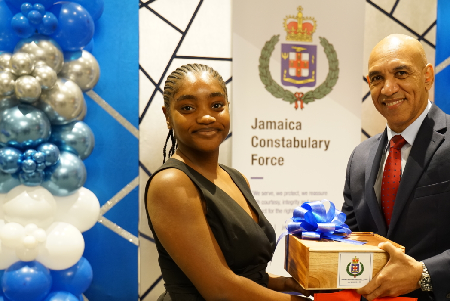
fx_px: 663
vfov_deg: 25.3
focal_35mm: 53
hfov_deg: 37.0
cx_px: 312
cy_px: 215
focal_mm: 37
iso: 2000
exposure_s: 1/40
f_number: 3.5
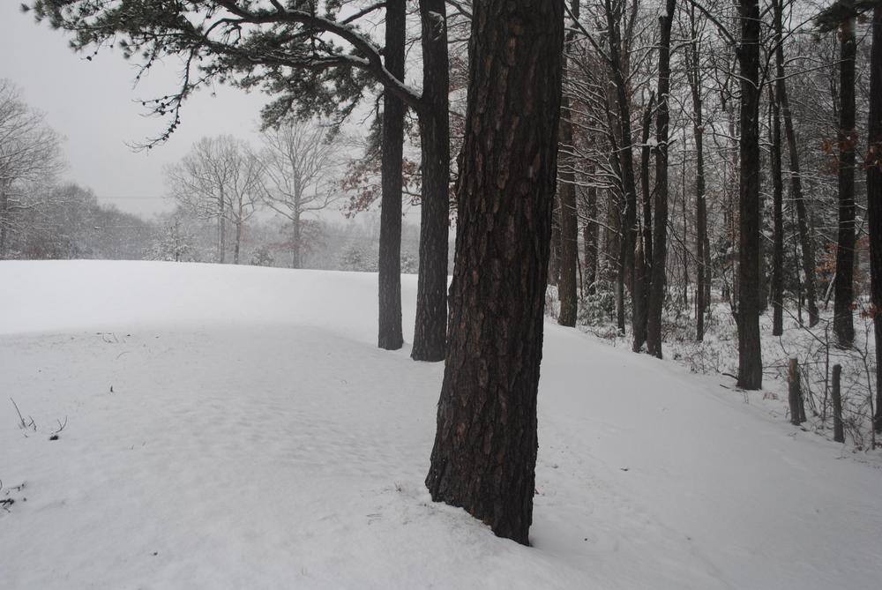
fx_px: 883
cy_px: 295
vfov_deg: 37.0
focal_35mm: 36
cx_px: 441
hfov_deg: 53.1
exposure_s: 1/80
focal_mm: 24
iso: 200
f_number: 5
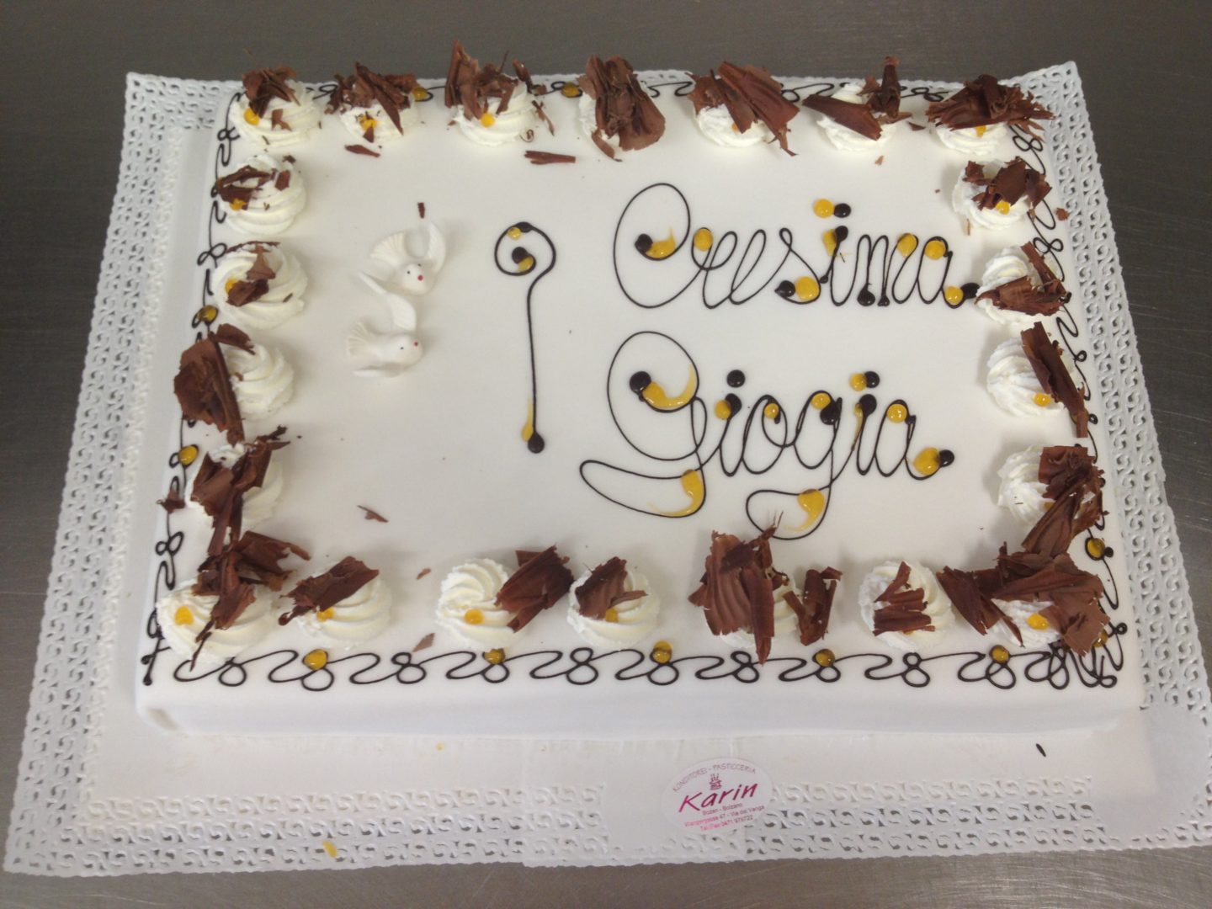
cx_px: 606
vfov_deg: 40.7
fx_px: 1225
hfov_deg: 52.6
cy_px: 454
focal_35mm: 35
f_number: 2.4
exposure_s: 1/20
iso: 50
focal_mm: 4.28
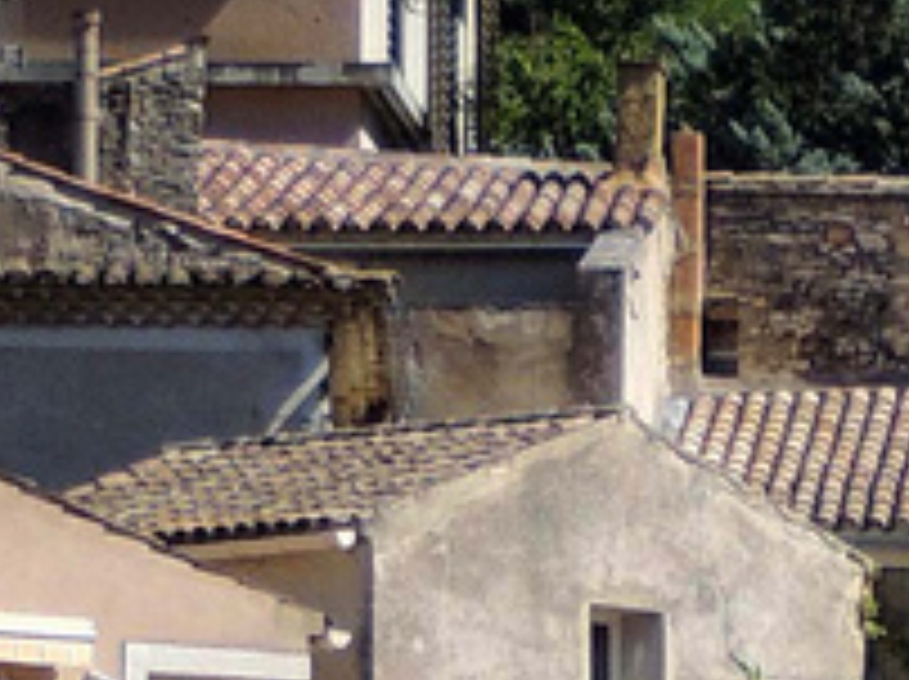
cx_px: 2128
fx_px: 19671
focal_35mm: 750
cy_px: 2351
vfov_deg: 2.0
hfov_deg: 2.6
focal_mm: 18.7
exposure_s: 1/800
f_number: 4.2
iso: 100
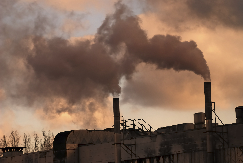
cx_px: 122
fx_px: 1672
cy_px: 82
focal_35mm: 248
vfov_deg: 5.6
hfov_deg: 8.3
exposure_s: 1/400
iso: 100
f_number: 8
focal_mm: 165
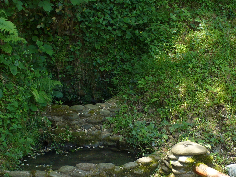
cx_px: 153
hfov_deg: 24.6
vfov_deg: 18.5
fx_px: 538
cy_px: 143
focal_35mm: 79
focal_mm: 6.1
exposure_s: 1/80
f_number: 2.8
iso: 80
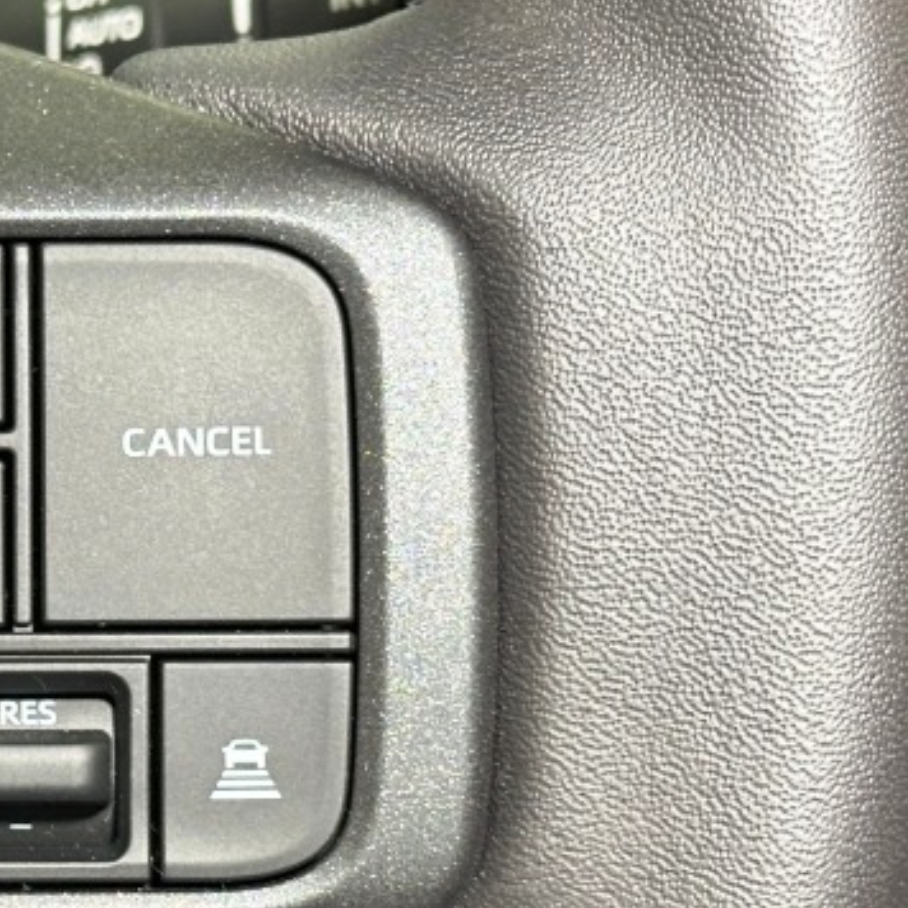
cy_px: 553
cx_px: -26
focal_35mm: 122
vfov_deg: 14.3
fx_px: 3621
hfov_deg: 14.1
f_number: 1.78
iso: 400
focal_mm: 6.86
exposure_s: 1/40
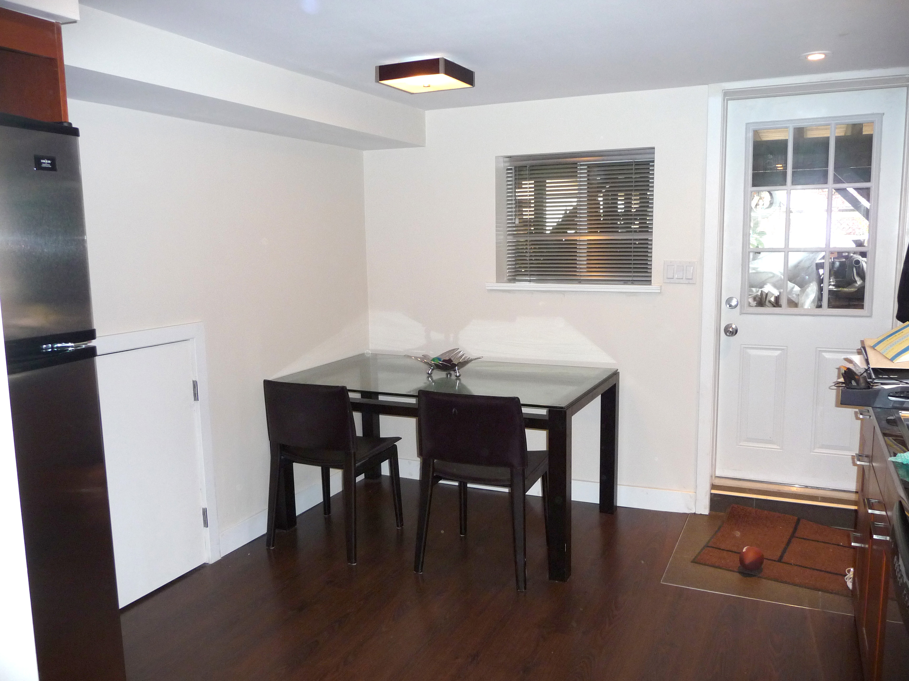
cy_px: 340
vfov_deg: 49.7
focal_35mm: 28
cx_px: 454
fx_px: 735
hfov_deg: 63.4
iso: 160
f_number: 3.3
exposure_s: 1/30
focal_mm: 4.7
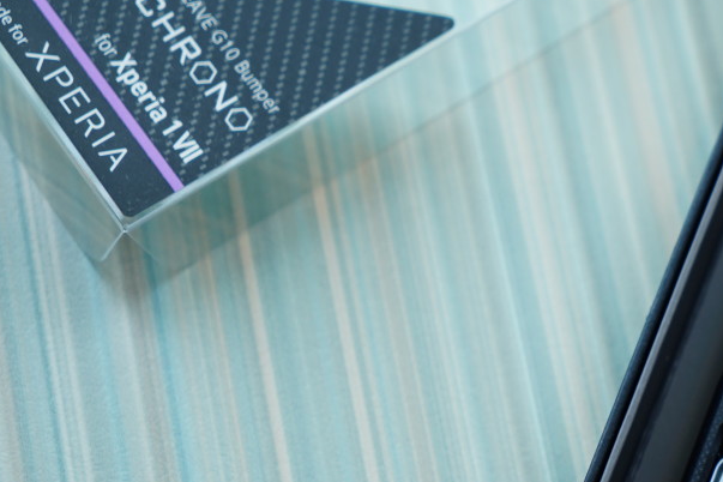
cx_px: 835
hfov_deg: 12.6
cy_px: 375
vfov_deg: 8.6
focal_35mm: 160
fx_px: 3213
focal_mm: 67
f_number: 4
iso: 125
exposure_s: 1/80
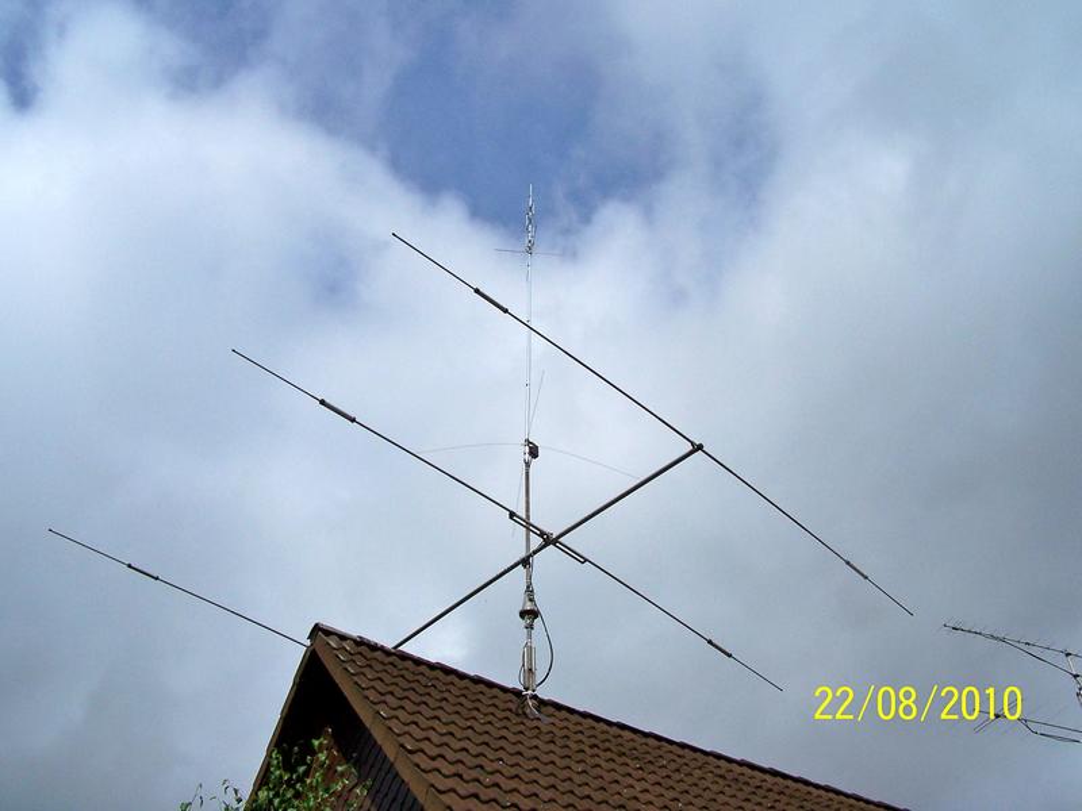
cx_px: 541
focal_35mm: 38
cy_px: 406
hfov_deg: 49.0
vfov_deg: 37.7
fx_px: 1188
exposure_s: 1/1500
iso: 80
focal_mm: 6.3
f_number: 5.6
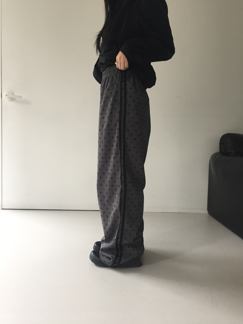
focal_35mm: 29
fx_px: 271
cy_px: 162
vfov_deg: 61.7
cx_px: 122
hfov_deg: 48.2
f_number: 2.2
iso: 50
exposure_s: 1/30
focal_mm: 4.15
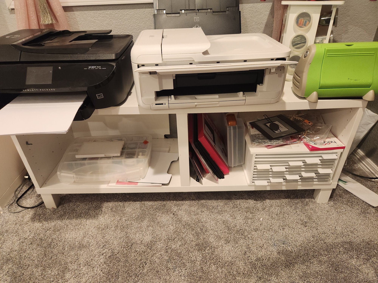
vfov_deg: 58.9
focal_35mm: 23
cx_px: 189
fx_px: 251
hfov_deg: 73.9
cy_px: 142
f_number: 1.8
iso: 640
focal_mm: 5.4
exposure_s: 1/120
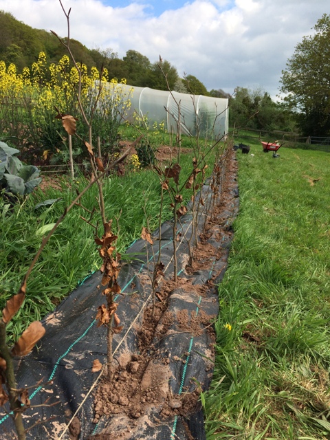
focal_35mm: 29
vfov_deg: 61.7
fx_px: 369
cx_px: 165
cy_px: 220
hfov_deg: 48.2
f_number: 2.2
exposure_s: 1/1140
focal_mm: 4.15
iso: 32
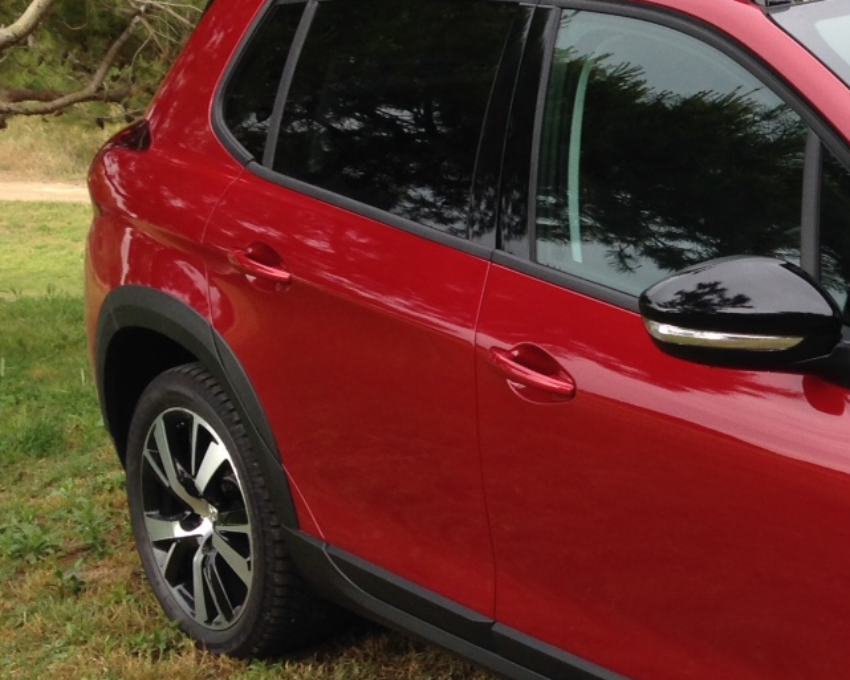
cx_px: 1063
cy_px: 407
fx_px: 2063
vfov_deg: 18.7
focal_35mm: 82
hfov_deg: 21.4
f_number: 2.4
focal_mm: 4.12
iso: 50
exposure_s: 1/132
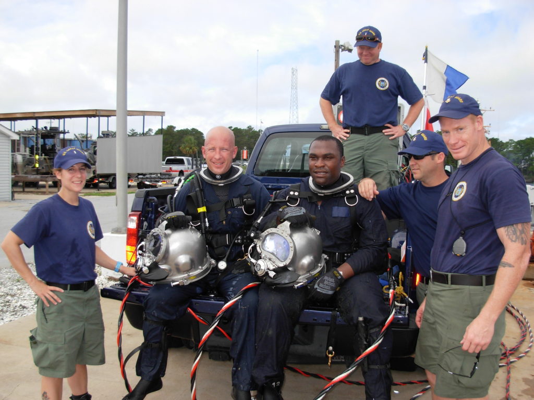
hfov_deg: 49.0
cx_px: 267
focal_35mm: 38
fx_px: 586
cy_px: 200
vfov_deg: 37.7
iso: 79
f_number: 2.9
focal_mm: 6.3
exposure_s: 1/558
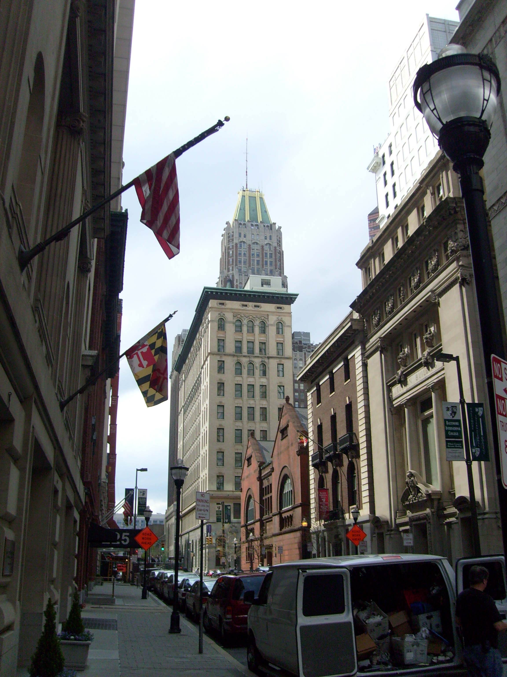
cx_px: 254
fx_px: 683
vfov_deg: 52.6
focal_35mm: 35
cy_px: 338
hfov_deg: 40.7
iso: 80
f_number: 7.1
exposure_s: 1/180
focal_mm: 5.8
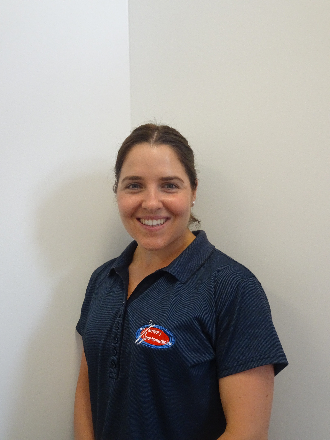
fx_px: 432
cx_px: 165
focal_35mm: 34
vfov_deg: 54.0
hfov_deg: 41.8
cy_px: 220
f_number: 4
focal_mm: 5.79
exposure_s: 1/40
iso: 400
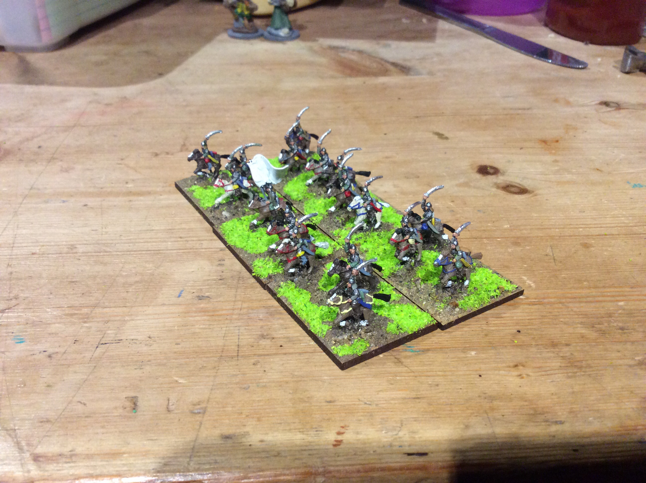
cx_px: 323
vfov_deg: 44.1
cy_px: 242
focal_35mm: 32
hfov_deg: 56.9
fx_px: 596
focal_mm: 3.3
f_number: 2.4
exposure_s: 1/25
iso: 160
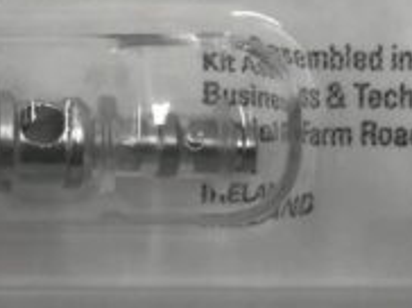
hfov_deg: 12.8
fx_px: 1830
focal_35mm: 154
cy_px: -122
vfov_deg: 9.4
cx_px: 70
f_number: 1.8
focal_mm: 3.99
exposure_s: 1/141
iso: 20
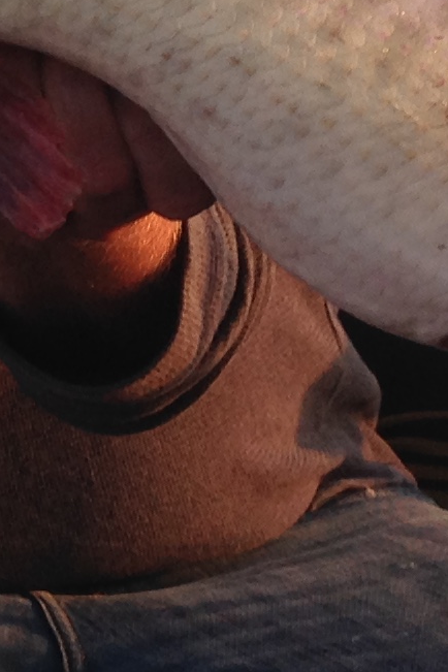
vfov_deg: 11.9
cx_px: 98
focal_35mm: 172
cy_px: 152
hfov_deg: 8.0
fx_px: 3210
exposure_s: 1/319
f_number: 2.4
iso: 50
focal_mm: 4.12
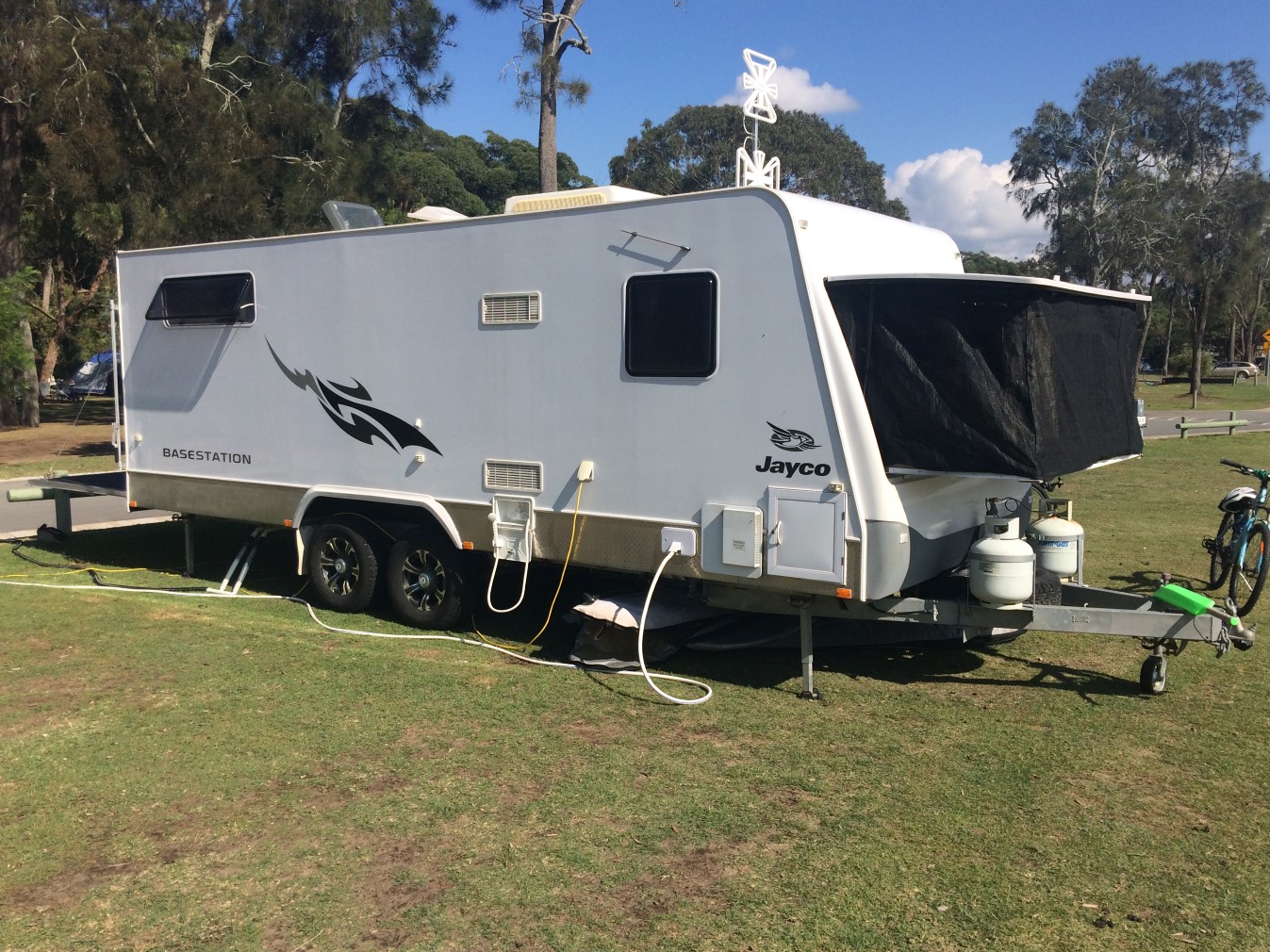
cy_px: 473
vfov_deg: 45.4
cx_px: 643
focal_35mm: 31
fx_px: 1137
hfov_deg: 58.4
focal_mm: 4.15
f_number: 2.2
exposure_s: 1/2415
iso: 32
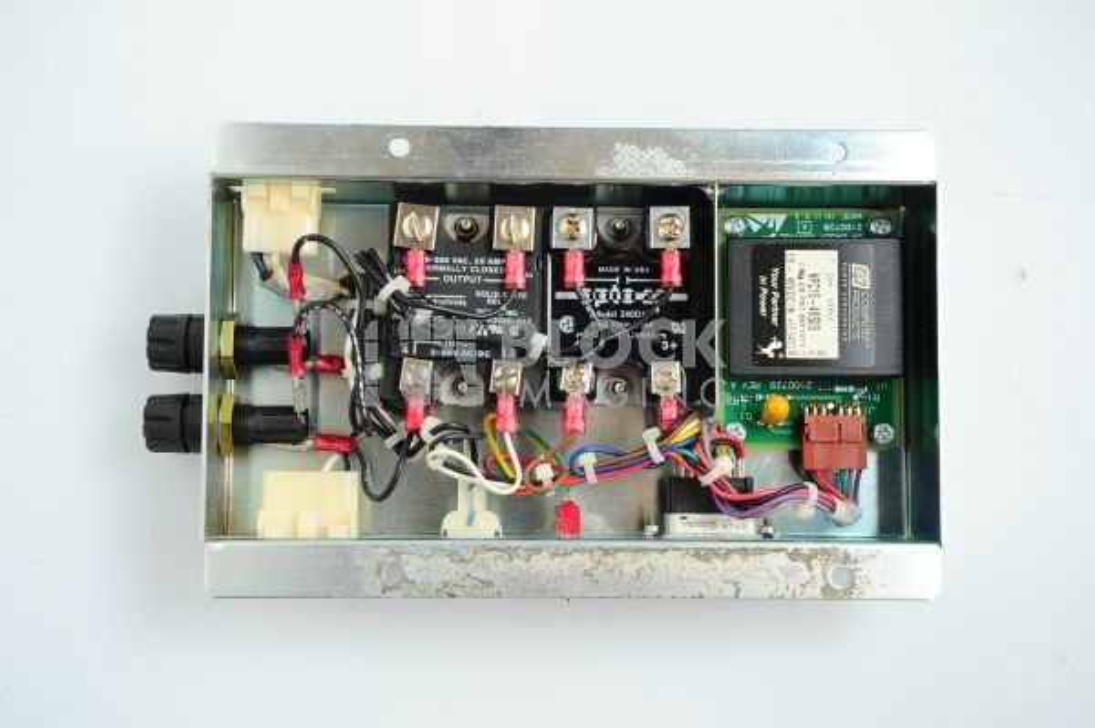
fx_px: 1672
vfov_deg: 24.6
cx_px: 548
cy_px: 364
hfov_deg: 36.3
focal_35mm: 55
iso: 800
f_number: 6.3
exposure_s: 1/100
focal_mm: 55
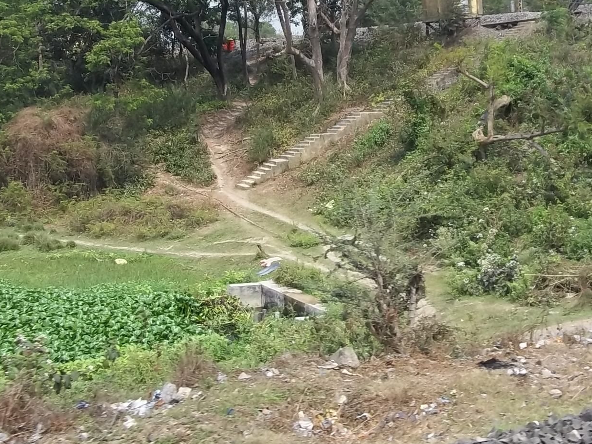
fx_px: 906
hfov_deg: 36.0
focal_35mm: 53
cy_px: 134
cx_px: 365
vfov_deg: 27.3
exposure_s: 1/800
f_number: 2.9
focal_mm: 5.7
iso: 80
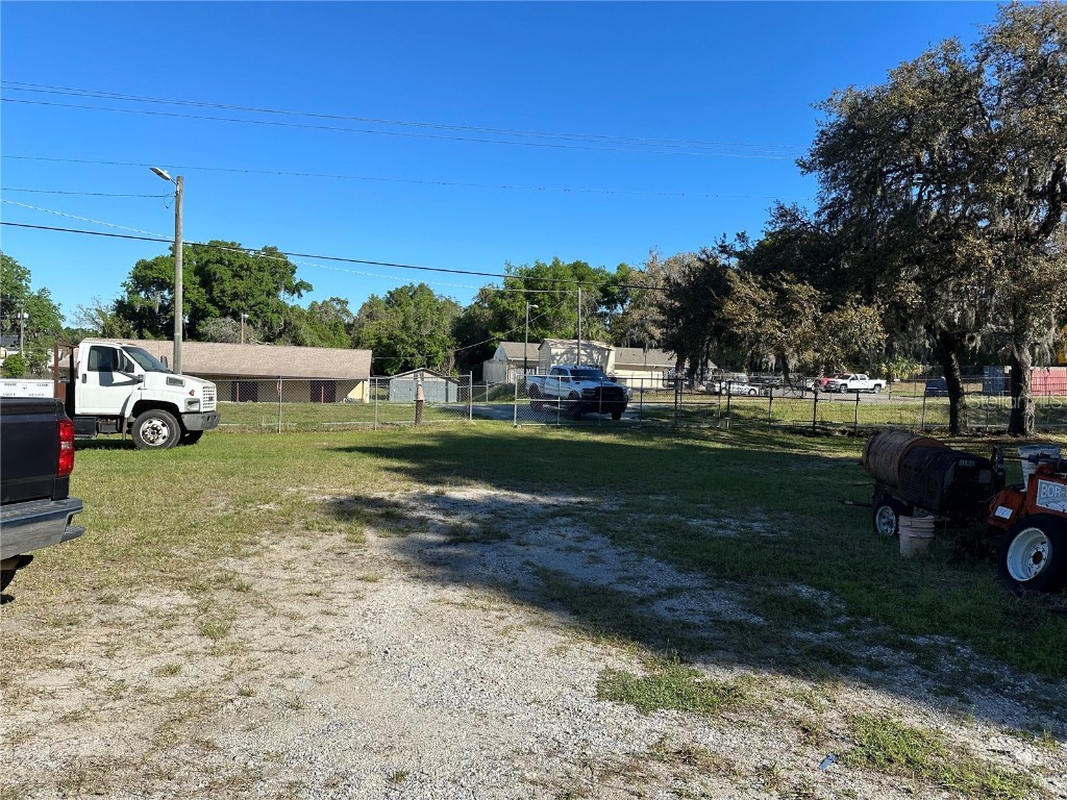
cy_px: 400
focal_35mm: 24
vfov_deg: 56.8
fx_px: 740
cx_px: 534
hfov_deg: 71.6
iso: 80
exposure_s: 1/4016
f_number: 1.78
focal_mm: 6.86
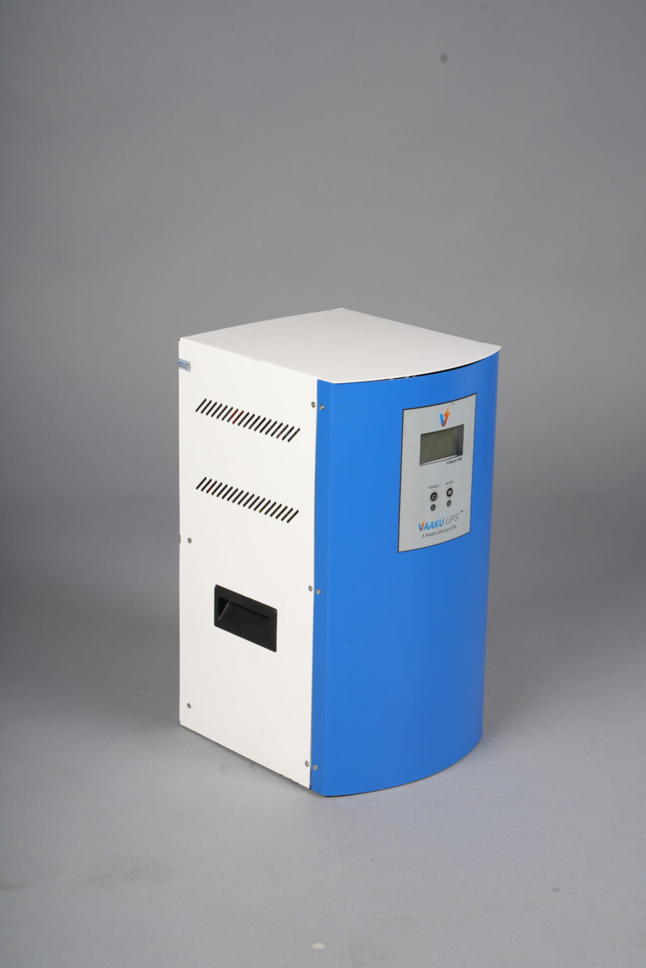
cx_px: 323
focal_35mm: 75
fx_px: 2019
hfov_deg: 18.2
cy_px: 484
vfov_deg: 27.0
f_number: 13
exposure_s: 1/200
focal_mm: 75
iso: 160
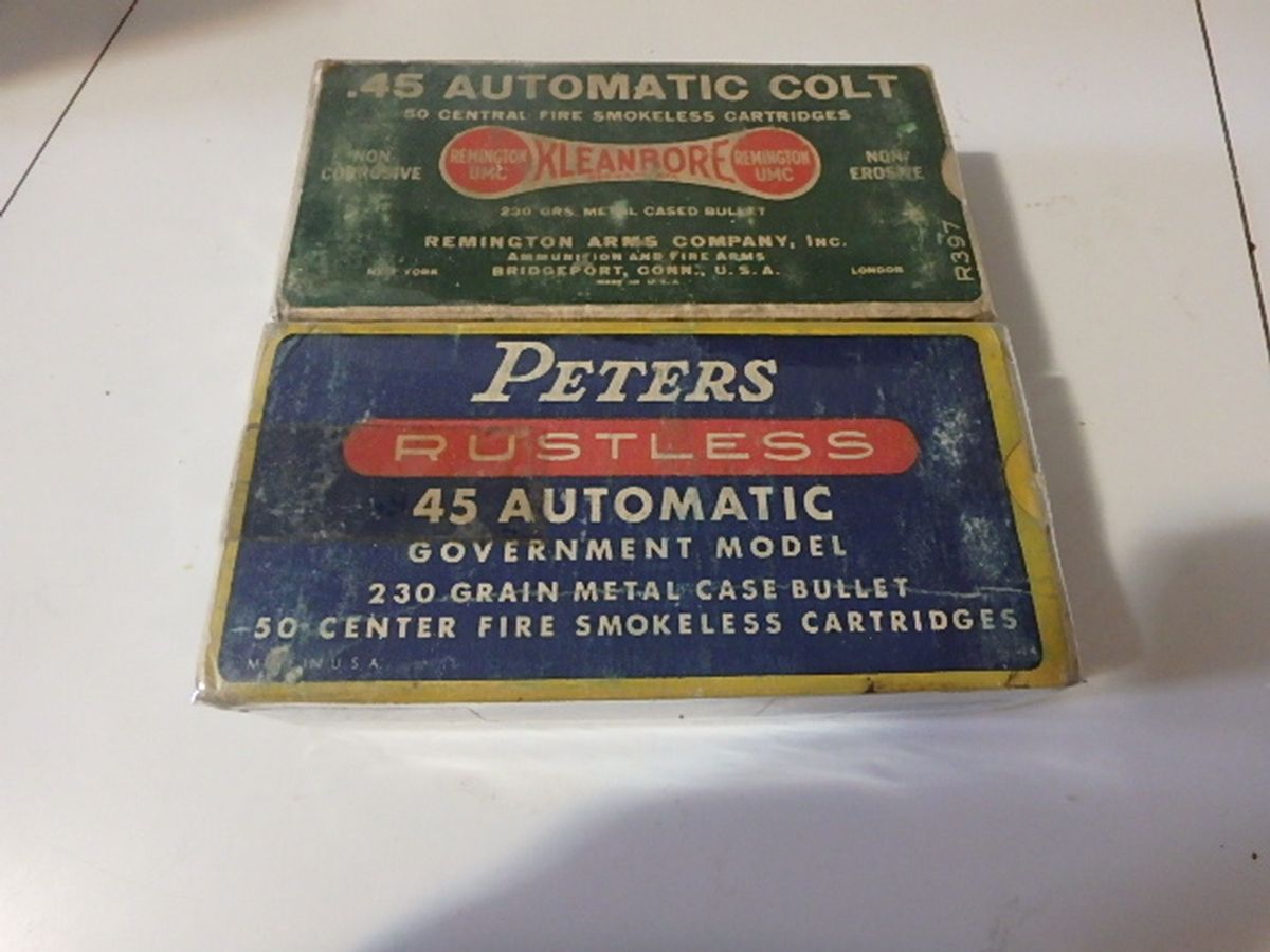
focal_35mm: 21
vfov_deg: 63.4
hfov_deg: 79.0
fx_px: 770
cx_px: 635
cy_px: 476
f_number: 3.5
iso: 800
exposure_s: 1/20
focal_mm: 3.7
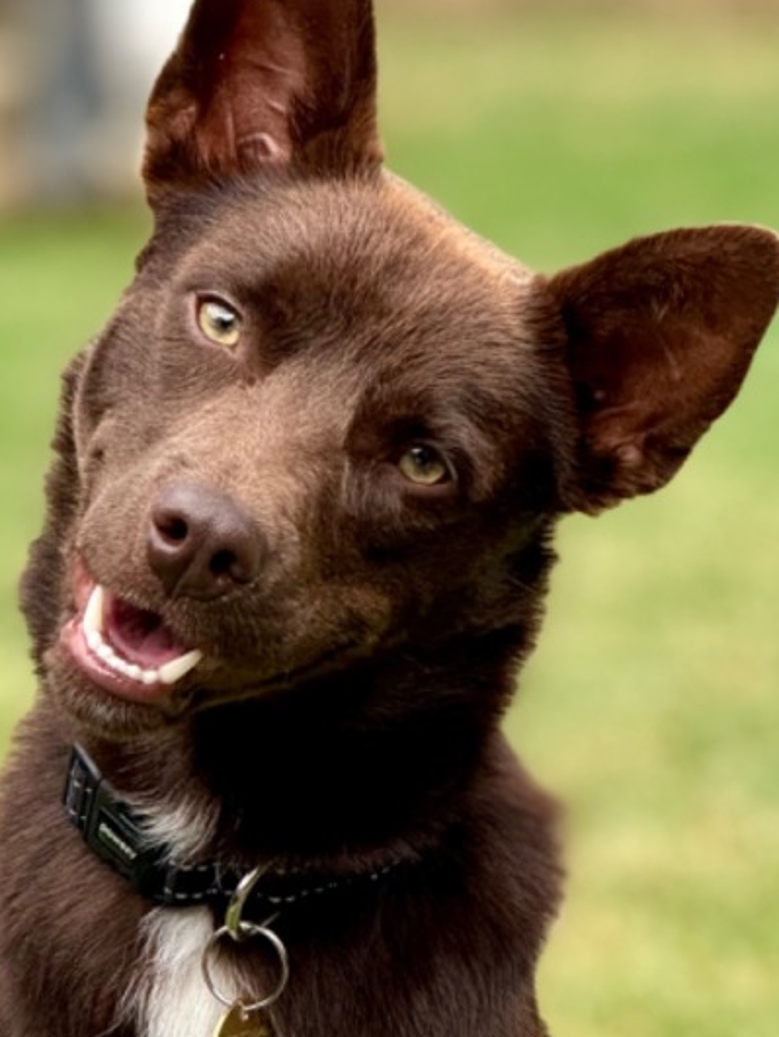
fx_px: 8122
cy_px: 1035
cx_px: 295
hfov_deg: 5.5
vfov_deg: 7.3
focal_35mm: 271
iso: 64
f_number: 2.8
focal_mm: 15.66
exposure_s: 1/99
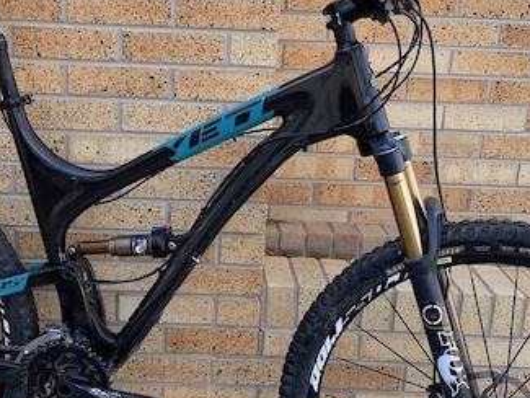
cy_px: 253
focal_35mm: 64
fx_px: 980
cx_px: 196
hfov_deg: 30.1
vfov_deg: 22.9
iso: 25
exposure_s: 1/122
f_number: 1.8
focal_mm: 4.25
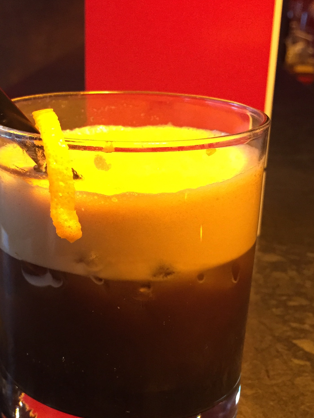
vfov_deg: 37.4
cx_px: 99
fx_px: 617
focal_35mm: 51
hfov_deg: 28.3
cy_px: 237
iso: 320
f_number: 2.2
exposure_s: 1/33
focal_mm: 4.15
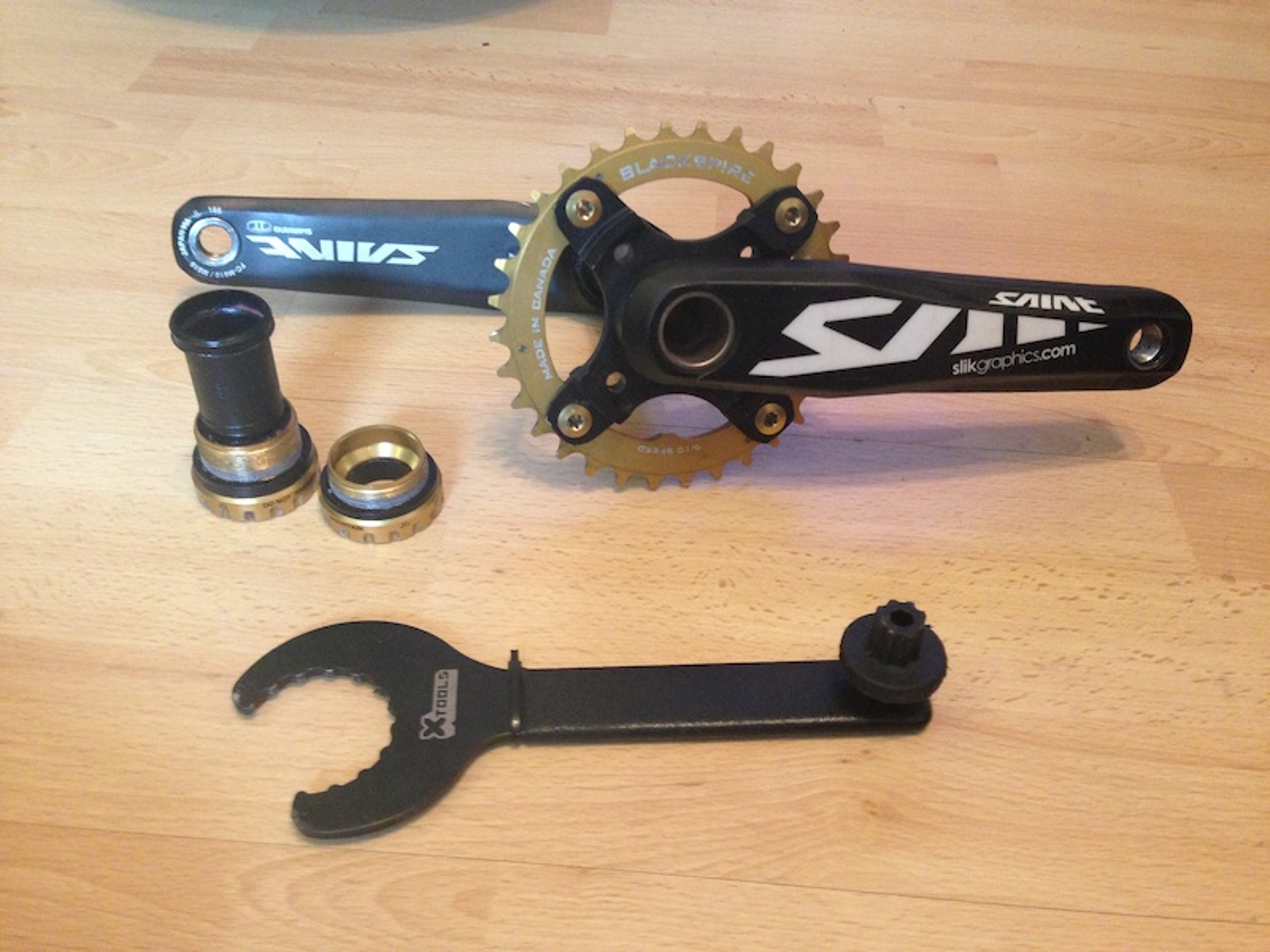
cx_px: 635
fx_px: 1211
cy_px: 476
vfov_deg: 42.9
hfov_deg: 55.4
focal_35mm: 33
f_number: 2.4
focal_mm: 4.13
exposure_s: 1/20
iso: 320
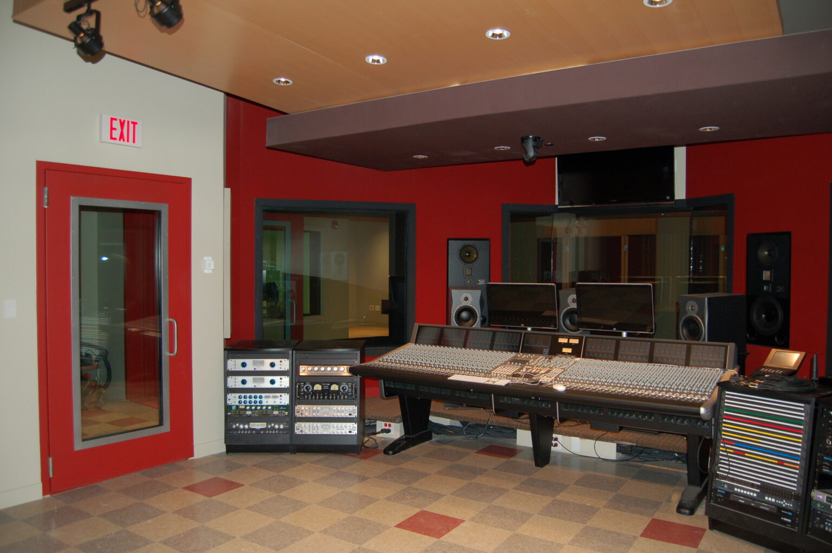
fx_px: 623
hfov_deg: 67.4
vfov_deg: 47.8
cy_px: 276
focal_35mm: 27
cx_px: 416
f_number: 3.5
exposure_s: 1/60
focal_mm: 18
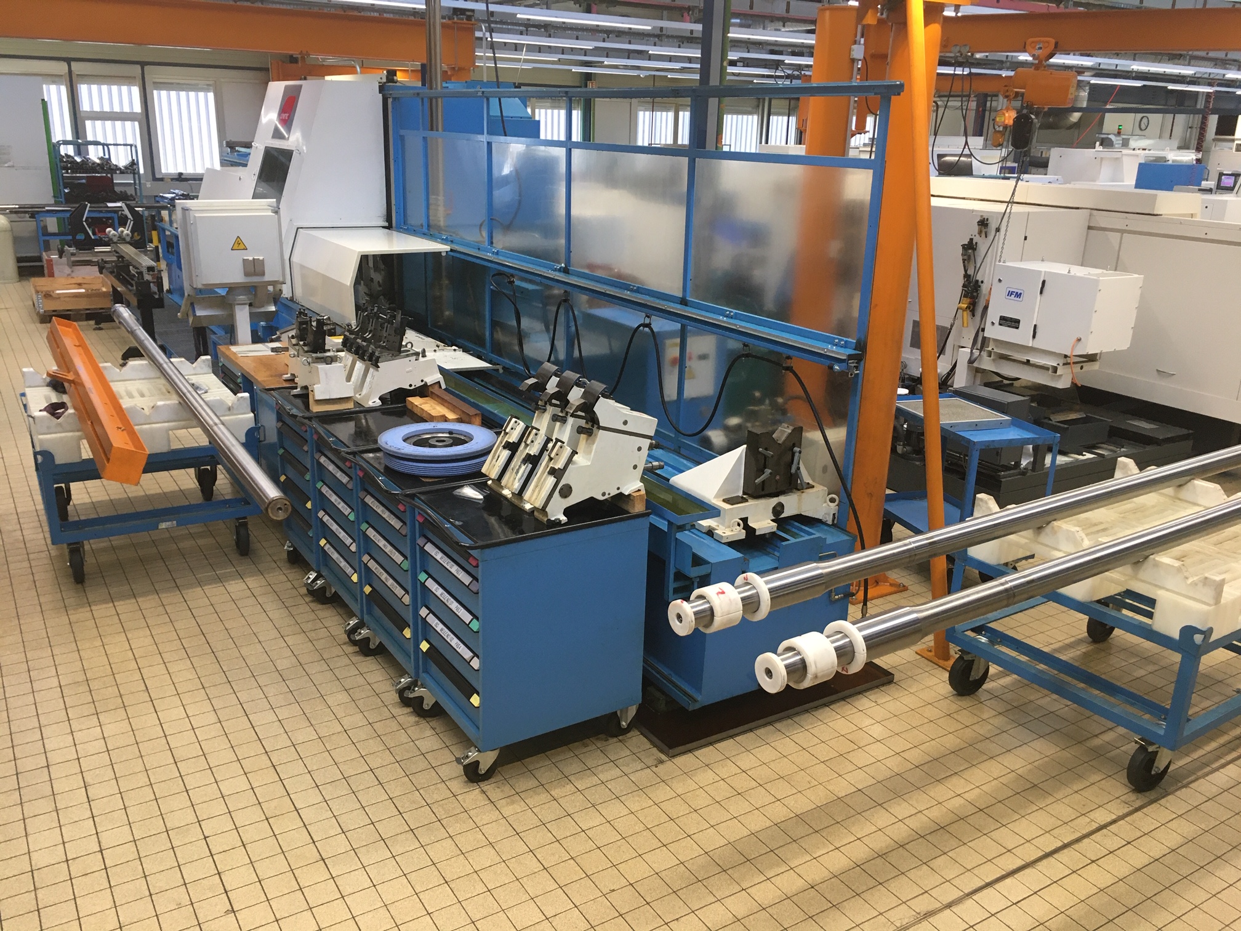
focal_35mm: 29
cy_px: 466
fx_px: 1040
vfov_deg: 48.2
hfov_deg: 61.7
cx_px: 620
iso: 50
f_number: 2.2
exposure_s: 1/33
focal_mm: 4.15
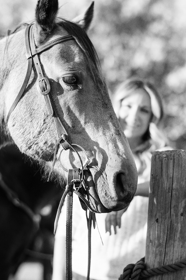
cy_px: 155
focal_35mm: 75
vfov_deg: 27.0
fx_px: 582
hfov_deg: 18.2
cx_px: 87
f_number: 2
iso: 100
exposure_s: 1/1250
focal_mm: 58
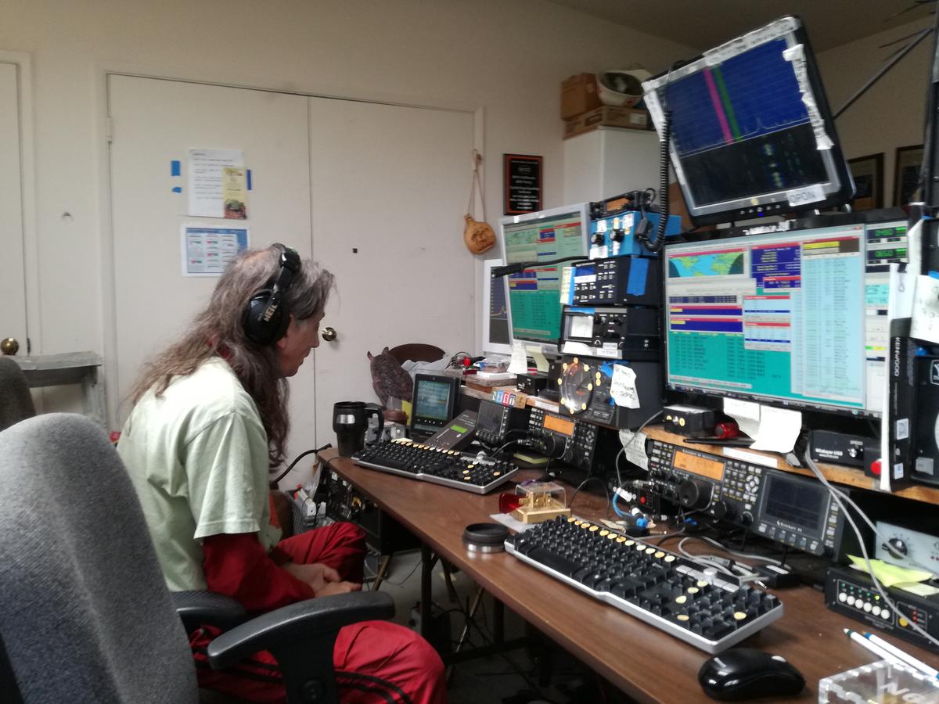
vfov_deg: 51.4
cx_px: 470
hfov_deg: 65.3
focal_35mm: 27
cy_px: 352
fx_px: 732
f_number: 2
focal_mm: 3.79
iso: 160
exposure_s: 1/30
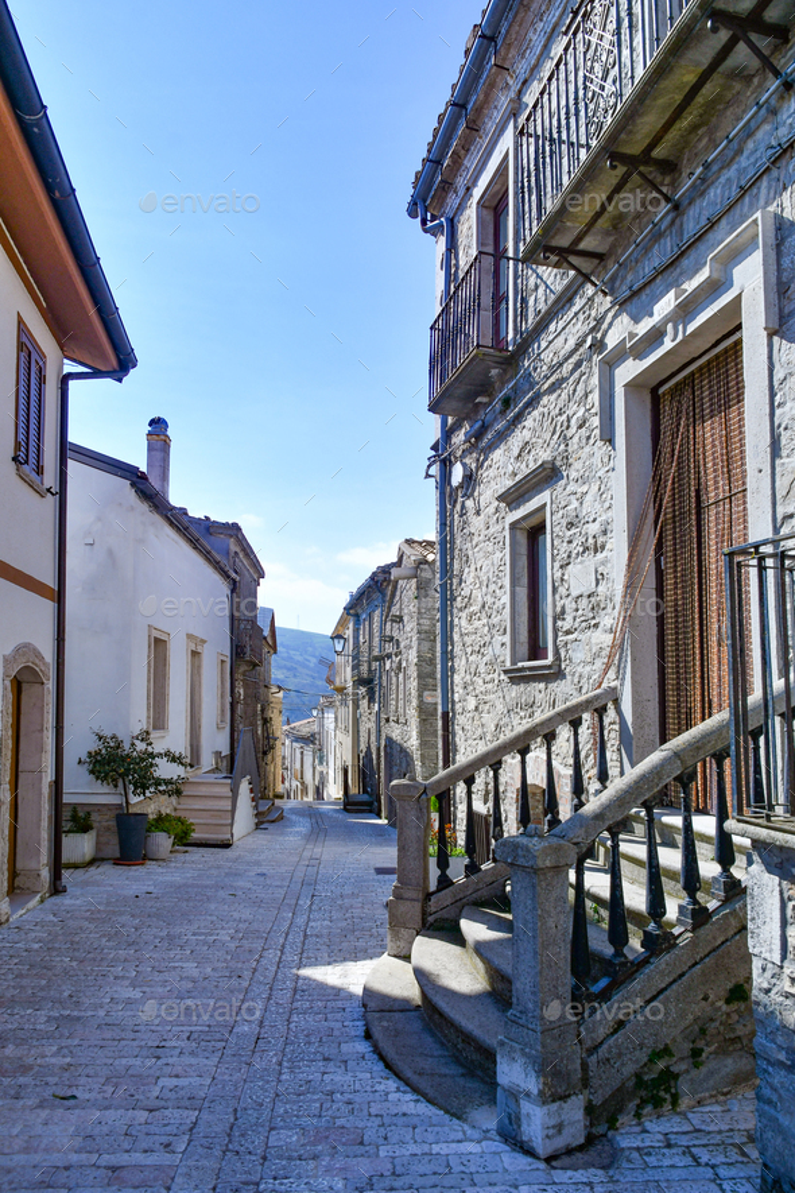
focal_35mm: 24
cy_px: 596
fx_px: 795
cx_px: 398
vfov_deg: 73.7
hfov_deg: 53.1
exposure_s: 1/400
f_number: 9
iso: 100
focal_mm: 16
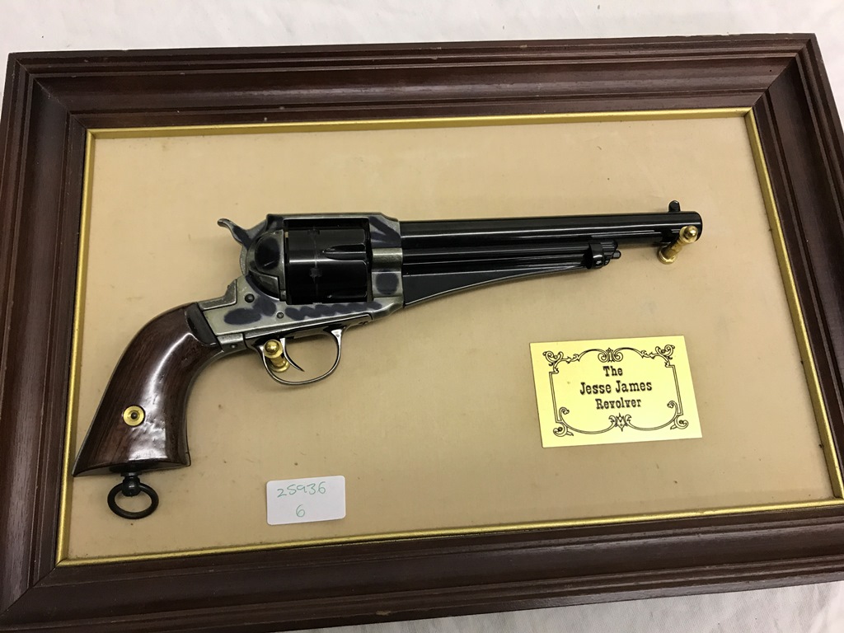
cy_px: 316
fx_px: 683
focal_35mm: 28
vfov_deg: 49.7
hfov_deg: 63.4
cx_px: 422
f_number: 1.8
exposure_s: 1/25
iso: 40
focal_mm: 3.99
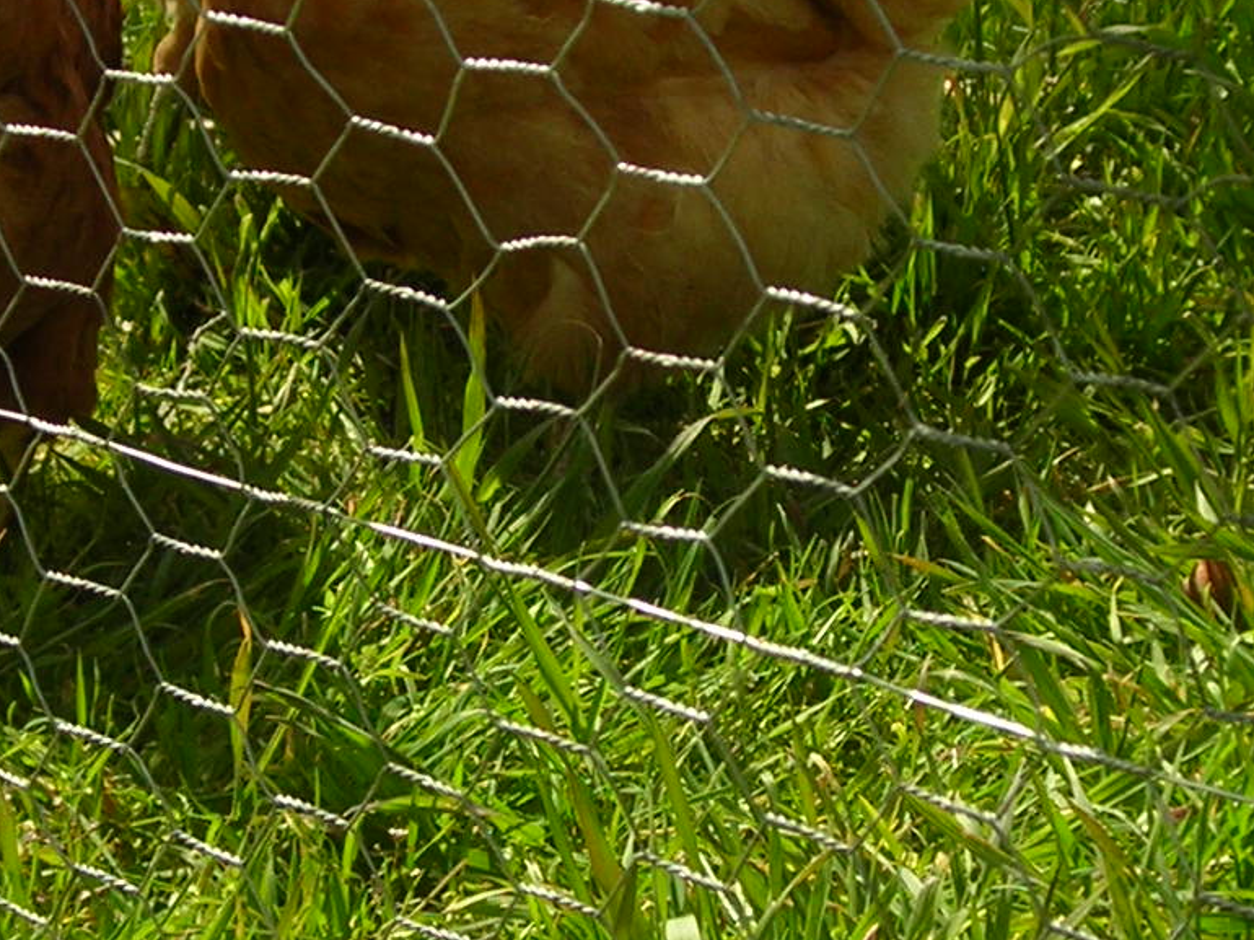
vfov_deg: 11.6
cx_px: 617
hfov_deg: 15.4
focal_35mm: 128
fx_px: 4635
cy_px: 494
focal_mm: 6.3
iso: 50
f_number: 6.4
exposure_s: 1/185
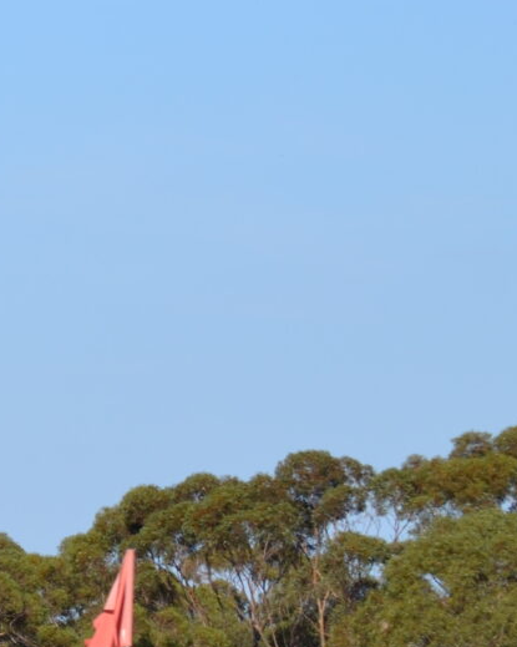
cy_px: 743
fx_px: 8571
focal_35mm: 448
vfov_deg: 4.3
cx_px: -573
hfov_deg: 3.4
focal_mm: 86
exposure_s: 1/250
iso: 100
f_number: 8
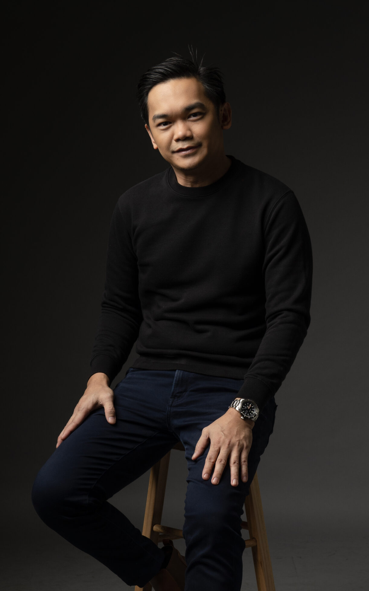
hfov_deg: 26.9
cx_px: 187
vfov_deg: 41.8
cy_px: 304
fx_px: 772
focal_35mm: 48
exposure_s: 1/160
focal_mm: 30
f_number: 5.6
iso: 100
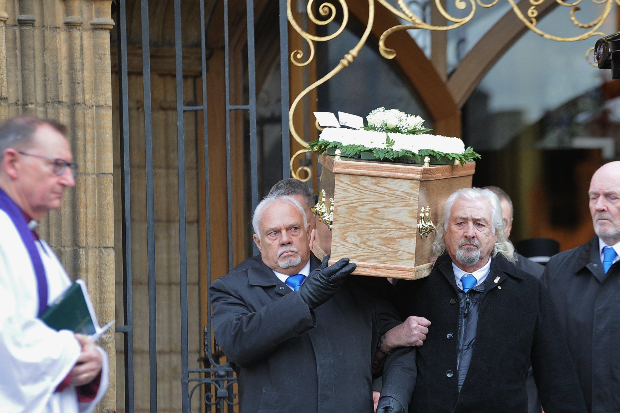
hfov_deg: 7.6
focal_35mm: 270
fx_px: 4647
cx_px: 391
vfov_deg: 5.1
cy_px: 267
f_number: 4
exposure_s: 1/200
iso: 1000
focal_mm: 200
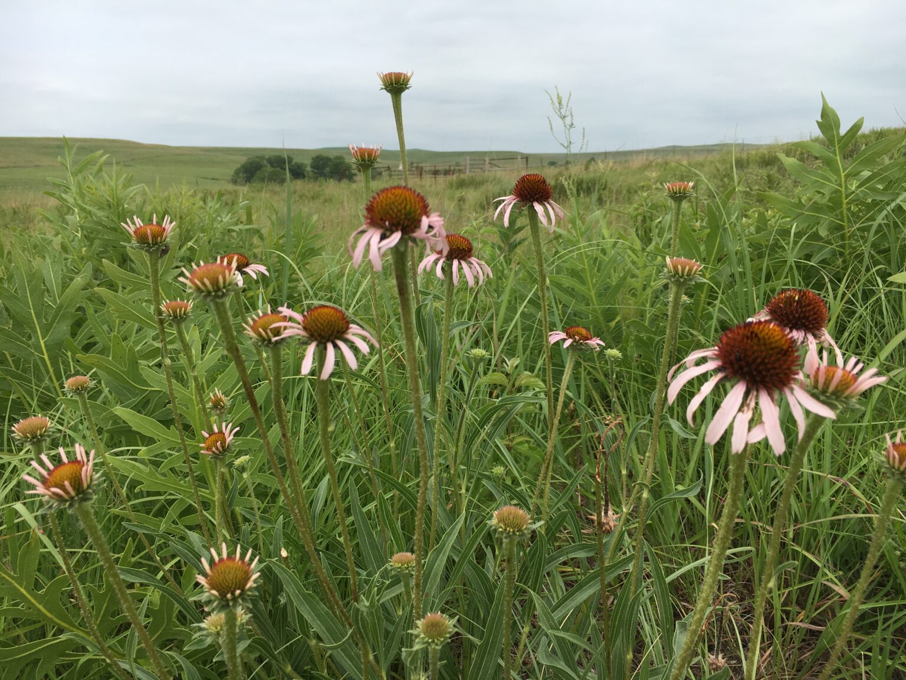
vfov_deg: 48.2
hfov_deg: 61.7
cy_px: 340
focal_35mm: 29
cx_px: 453
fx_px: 759
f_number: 2.2
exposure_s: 1/1748
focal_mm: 4.15
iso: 25
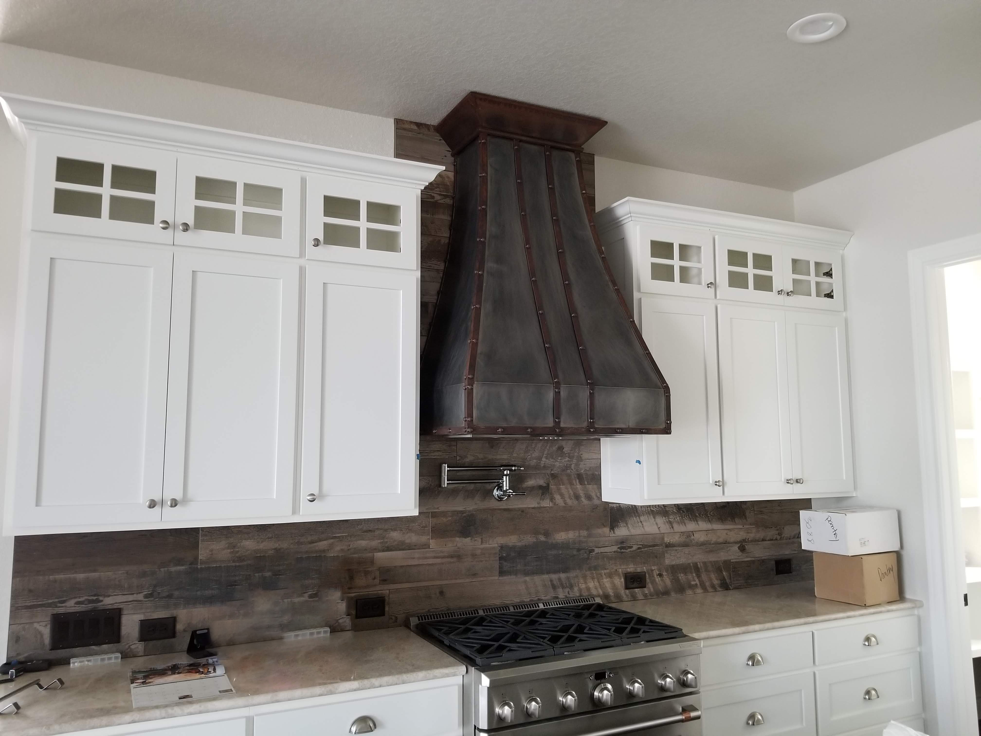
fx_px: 737
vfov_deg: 53.1
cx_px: 490
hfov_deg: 67.3
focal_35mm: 26
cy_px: 368
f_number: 1.7
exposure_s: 1/28
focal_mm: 4.3
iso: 200
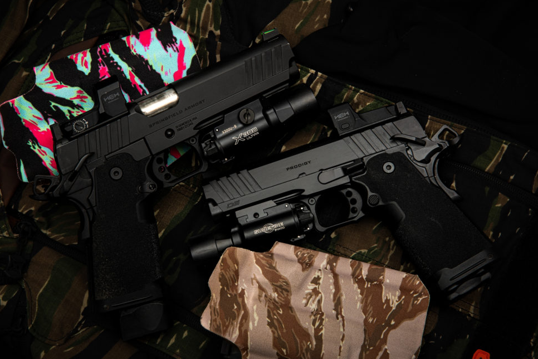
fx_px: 1061
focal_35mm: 71
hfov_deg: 28.5
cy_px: 180
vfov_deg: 19.2
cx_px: 267
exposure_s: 1/100
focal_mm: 70
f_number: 14
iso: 500
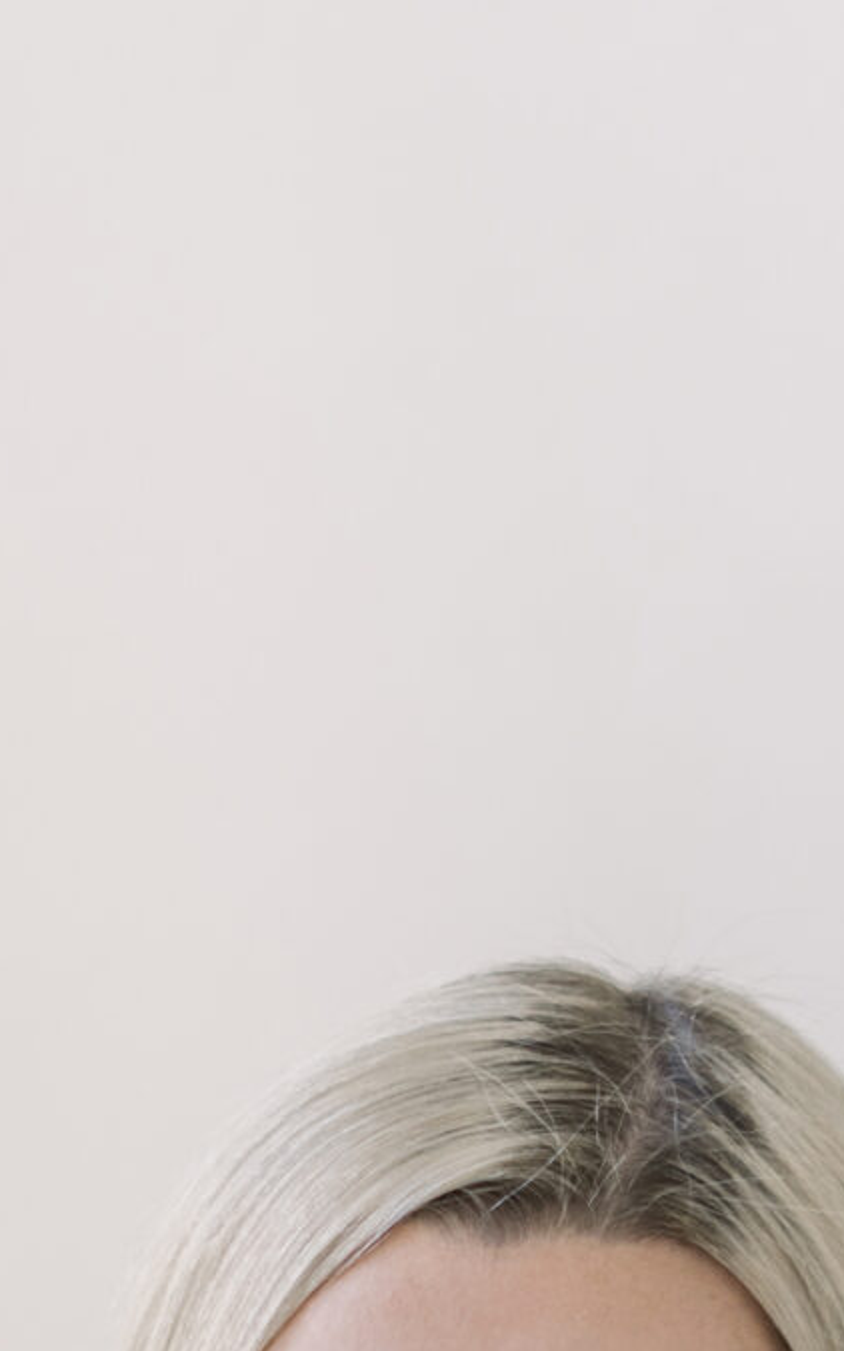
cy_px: 2474
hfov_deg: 6.8
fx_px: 7109
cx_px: 499
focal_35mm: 193
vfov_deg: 10.2
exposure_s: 1/125
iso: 500
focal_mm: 50
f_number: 1.8
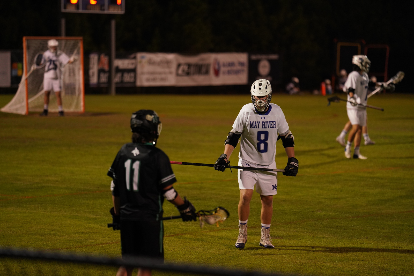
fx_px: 2300
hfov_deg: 10.3
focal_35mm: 200
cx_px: 207
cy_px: 138
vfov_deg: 6.9
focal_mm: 200
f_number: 2.8
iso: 1600
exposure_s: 1/320
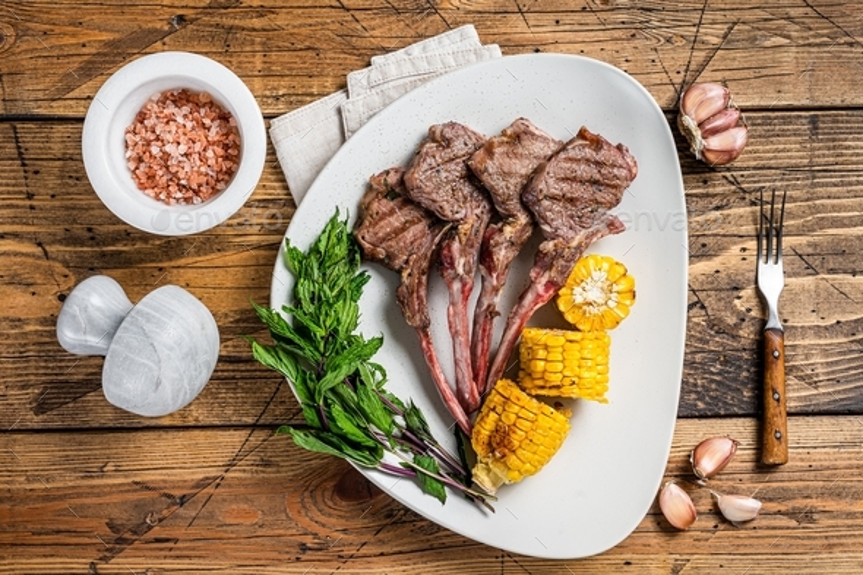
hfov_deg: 39.6
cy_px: 288
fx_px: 1198
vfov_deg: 27.0
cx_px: 432
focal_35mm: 50
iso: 200
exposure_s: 1/125
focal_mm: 50
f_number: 9
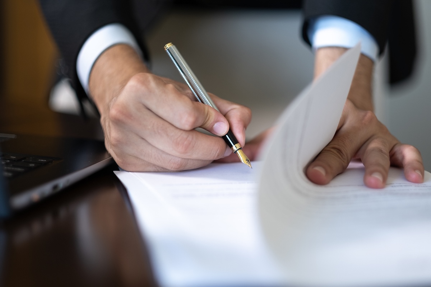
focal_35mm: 84
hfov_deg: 24.2
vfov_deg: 16.3
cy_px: 144
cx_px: 216
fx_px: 1006
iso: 200
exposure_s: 1/125
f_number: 1.4
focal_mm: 56
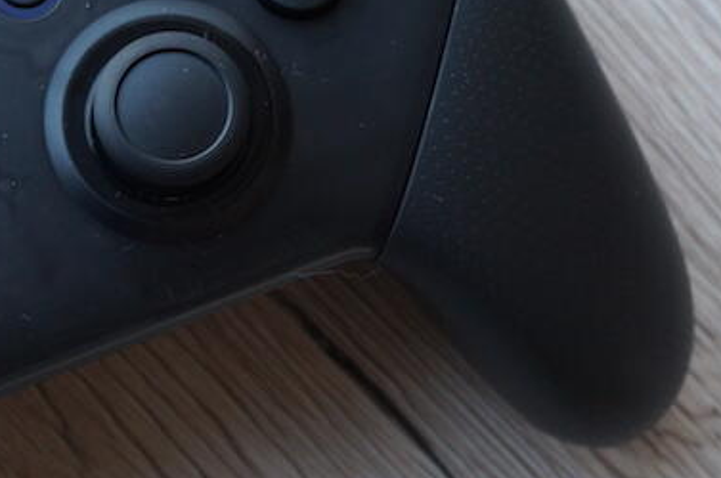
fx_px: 2771
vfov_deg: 9.9
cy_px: 250
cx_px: 54
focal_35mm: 139
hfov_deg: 14.7
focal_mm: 29
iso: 400
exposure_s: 1/60
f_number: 4.5
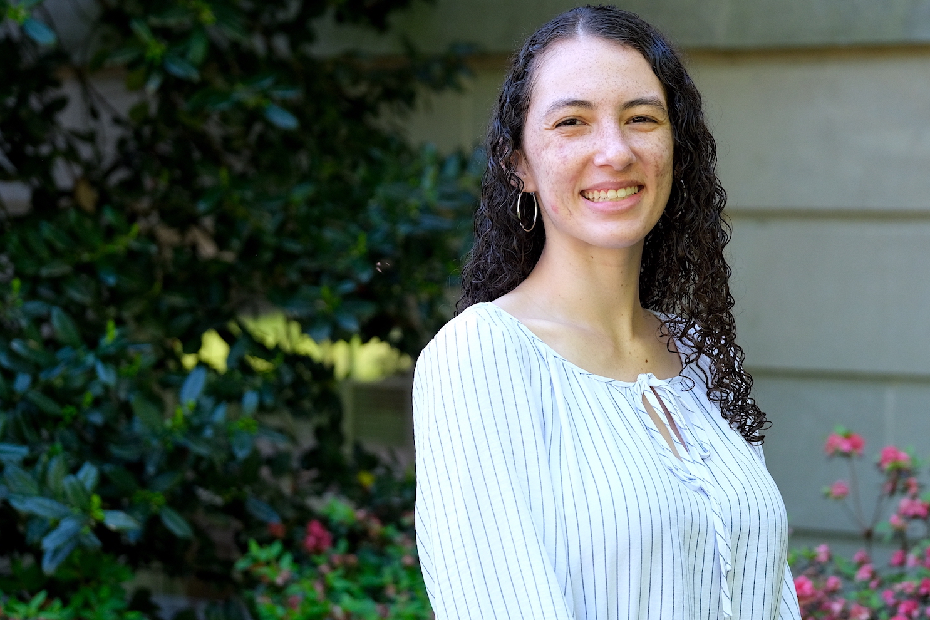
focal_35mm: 101
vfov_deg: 13.6
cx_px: 580
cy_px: 330
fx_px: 2609
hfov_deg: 20.2
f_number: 2.8
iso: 800
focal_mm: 50
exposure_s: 1/500
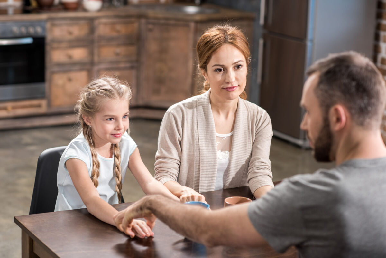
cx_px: 193
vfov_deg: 16.1
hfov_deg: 23.9
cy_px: 129
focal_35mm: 85
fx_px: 912
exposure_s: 1/125
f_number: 2.8
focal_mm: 85
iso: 200
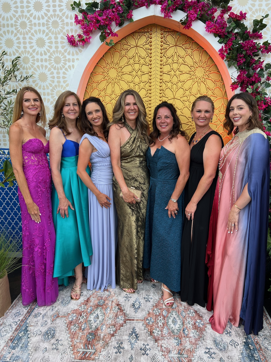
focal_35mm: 26
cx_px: 136
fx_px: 271
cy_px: 181
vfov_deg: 67.3
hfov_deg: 53.1
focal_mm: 5.7
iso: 32
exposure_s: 1/131
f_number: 1.5
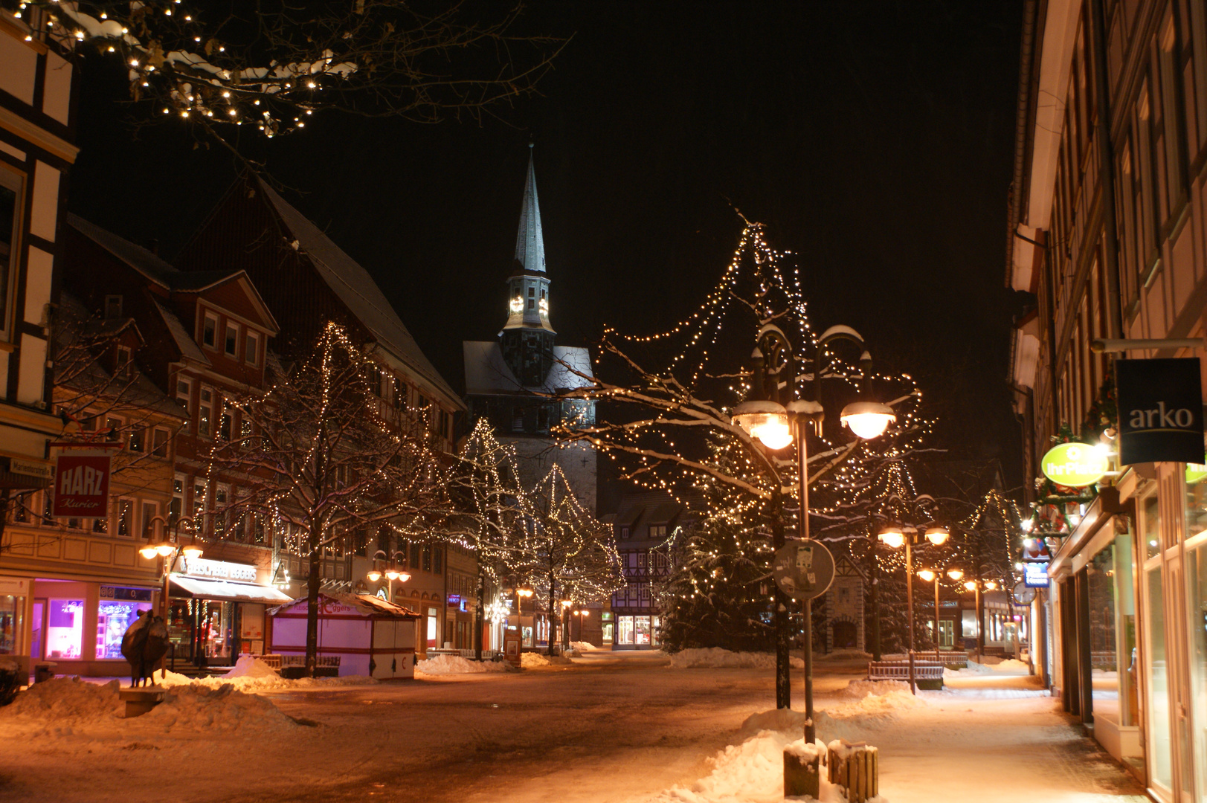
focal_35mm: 42
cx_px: 604
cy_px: 402
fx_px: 1407
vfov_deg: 31.9
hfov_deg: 46.4
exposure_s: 1/3
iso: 400
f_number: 4.5
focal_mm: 28
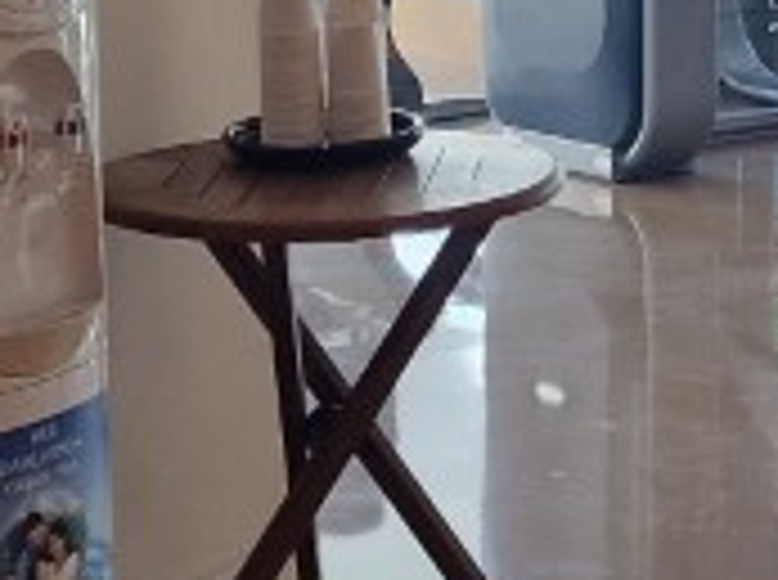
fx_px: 3589
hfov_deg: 11.9
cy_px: -63
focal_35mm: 160
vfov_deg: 9.2
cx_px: 1133
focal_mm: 6.4
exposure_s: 1/120
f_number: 1.8
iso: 160
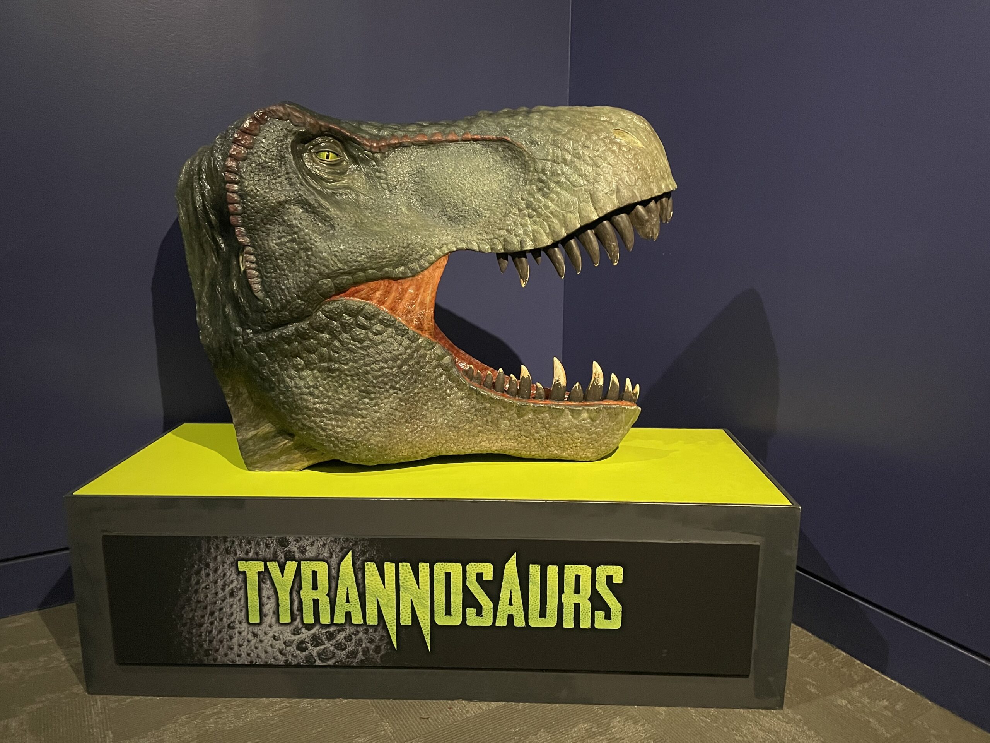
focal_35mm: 26
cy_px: 372
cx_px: 495
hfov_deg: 67.3
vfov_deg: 53.1
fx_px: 744
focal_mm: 4.2
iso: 800
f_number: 1.6
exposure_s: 1/30
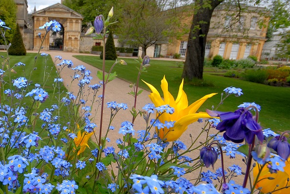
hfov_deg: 63.8
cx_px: 62
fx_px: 210
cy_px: 92
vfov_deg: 49.7
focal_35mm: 26
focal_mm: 10
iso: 100
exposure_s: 1/100
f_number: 9
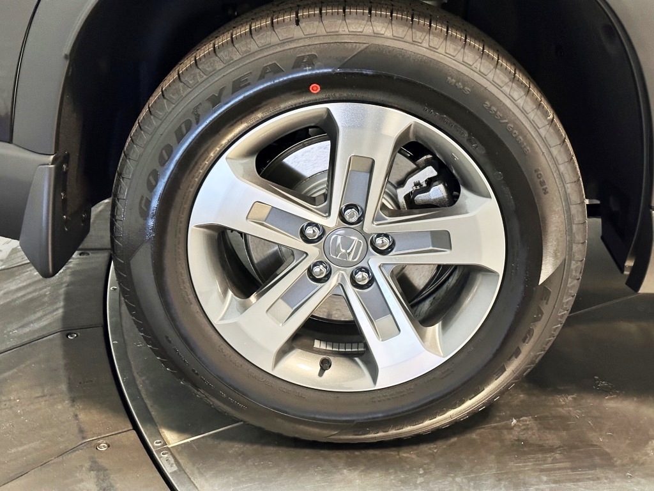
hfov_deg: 39.7
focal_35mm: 48
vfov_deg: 30.3
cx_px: 327
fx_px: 907
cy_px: 246
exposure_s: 1/30
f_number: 1.78
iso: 500
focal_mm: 6.86
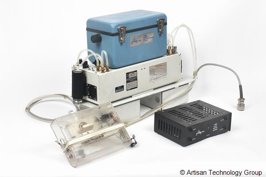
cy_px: 88
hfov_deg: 57.2
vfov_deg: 40.0
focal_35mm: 33
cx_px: 133
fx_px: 244
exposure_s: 1/200
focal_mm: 22
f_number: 13
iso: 200
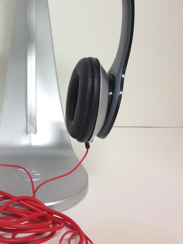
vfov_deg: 29.8
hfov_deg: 22.6
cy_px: 65
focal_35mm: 64
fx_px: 451
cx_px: 36
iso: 80
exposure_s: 1/20
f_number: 2.4
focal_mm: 4.28
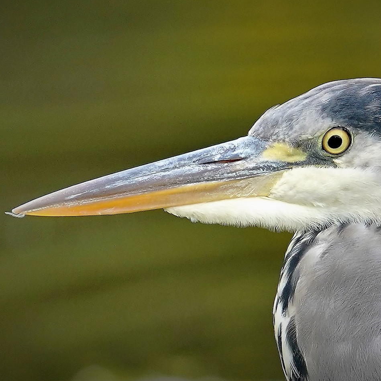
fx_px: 10311
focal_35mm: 828
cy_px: 192
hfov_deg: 2.1
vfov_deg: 2.1
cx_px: 261
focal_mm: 571
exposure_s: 1/500
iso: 500
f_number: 6.3
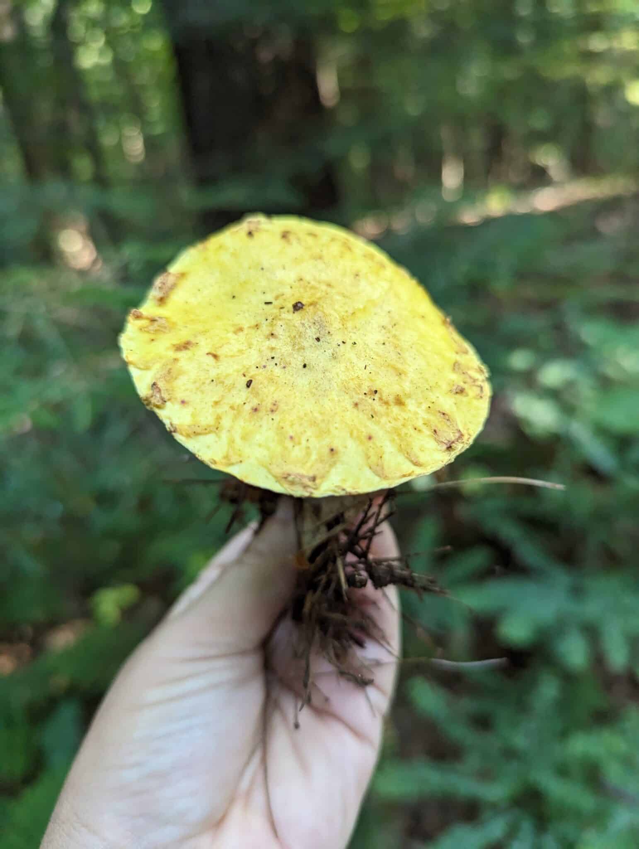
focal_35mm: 24
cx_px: 320
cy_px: 424
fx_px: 589
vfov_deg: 71.5
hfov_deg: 56.9
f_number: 1.85
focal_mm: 6.81
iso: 1391
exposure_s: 1/301
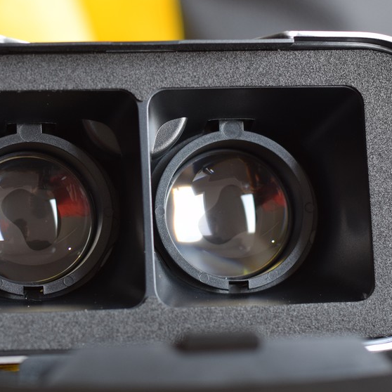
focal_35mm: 137
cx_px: 138
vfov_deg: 12.7
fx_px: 1755
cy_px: 197
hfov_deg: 12.7
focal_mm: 50
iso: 400
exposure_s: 1/60
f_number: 4
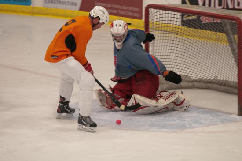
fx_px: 2014
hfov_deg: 6.9
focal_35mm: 300
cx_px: 121
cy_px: 80
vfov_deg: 4.6
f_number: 3.5
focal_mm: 200
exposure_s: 1/200
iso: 500
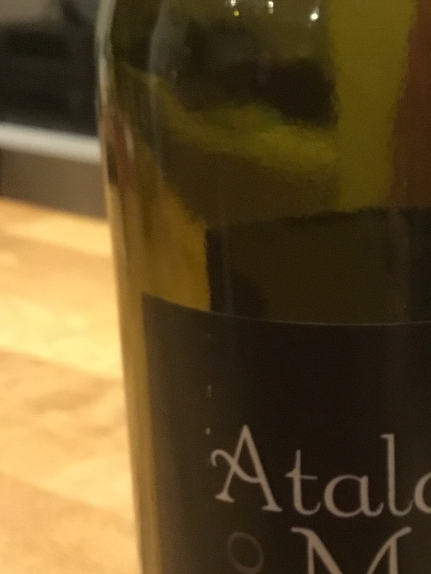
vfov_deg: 26.3
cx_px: 406
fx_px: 1228
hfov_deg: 19.5
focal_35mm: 74
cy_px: 342
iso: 500
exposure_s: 1/17
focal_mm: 3.3
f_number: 2.4
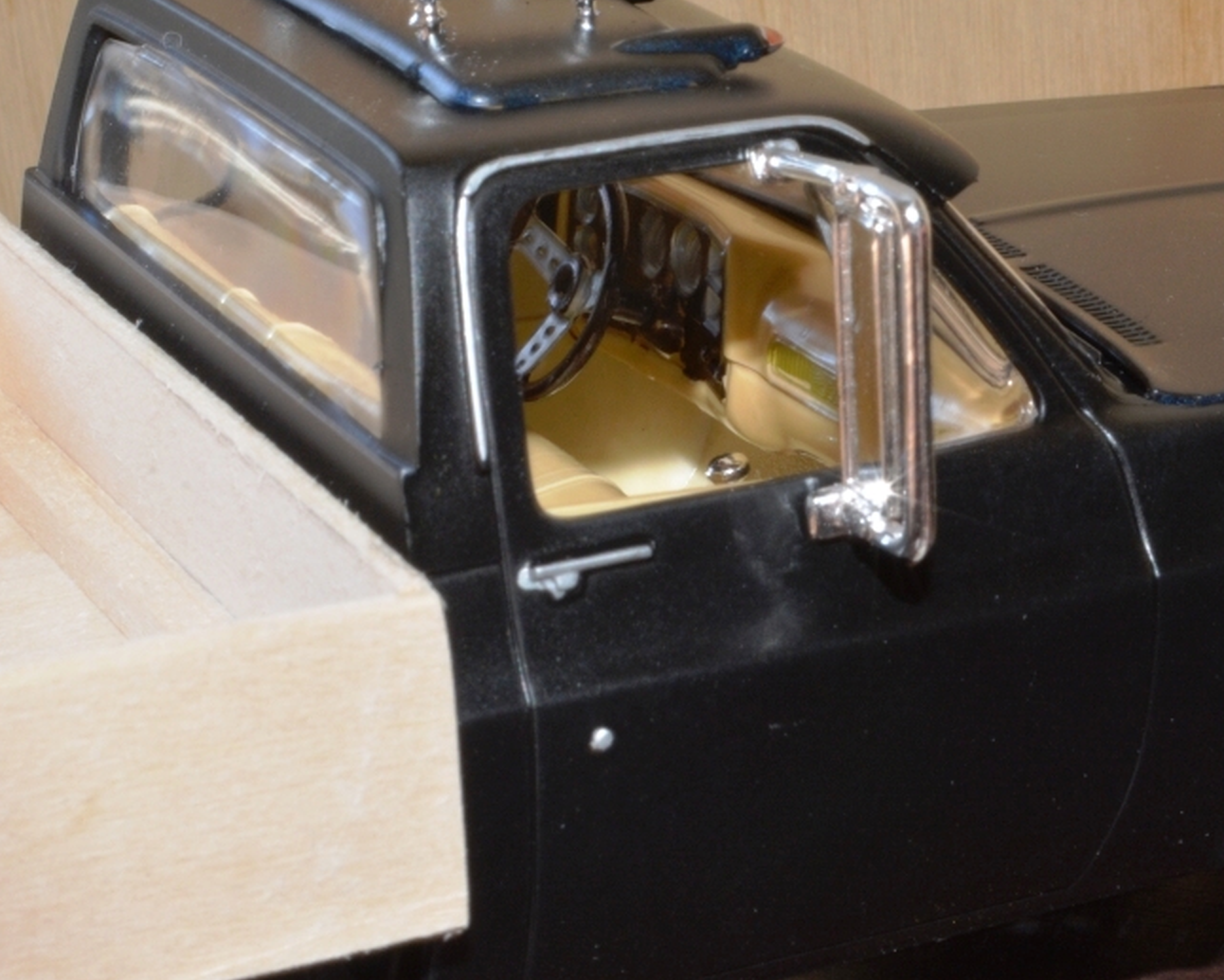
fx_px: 3877
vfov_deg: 14.4
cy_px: 470
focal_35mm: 107
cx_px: 547
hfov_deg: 17.9
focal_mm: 48
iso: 640
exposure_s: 1/6
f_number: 25
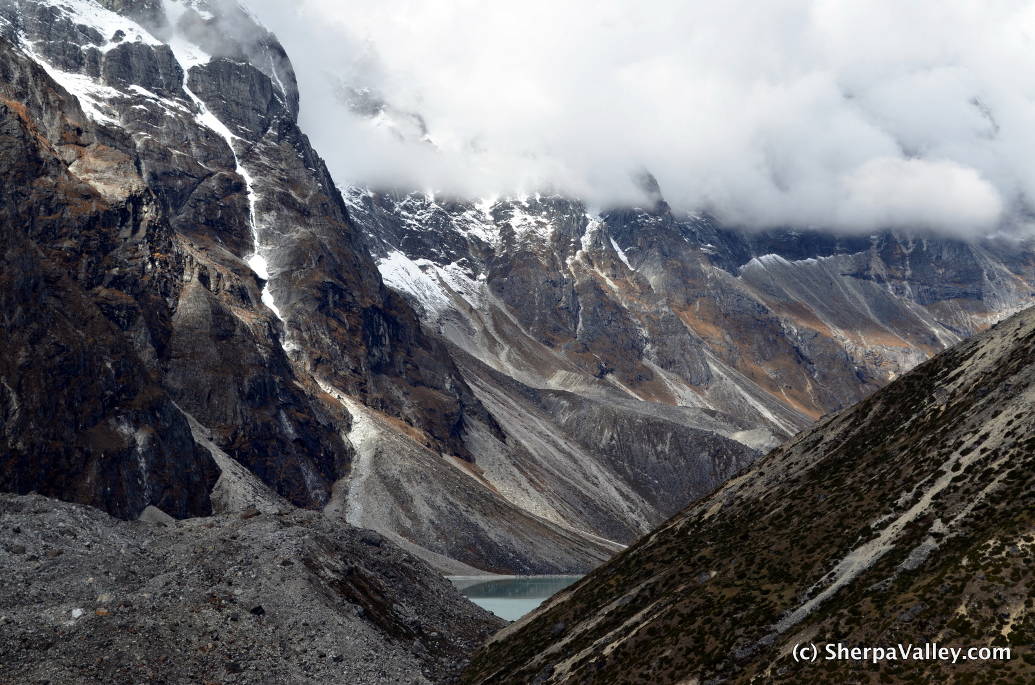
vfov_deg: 16.5
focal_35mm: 82
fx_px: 2367
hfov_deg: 24.7
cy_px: 342
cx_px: 518
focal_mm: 55
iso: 125
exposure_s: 1/250
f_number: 8
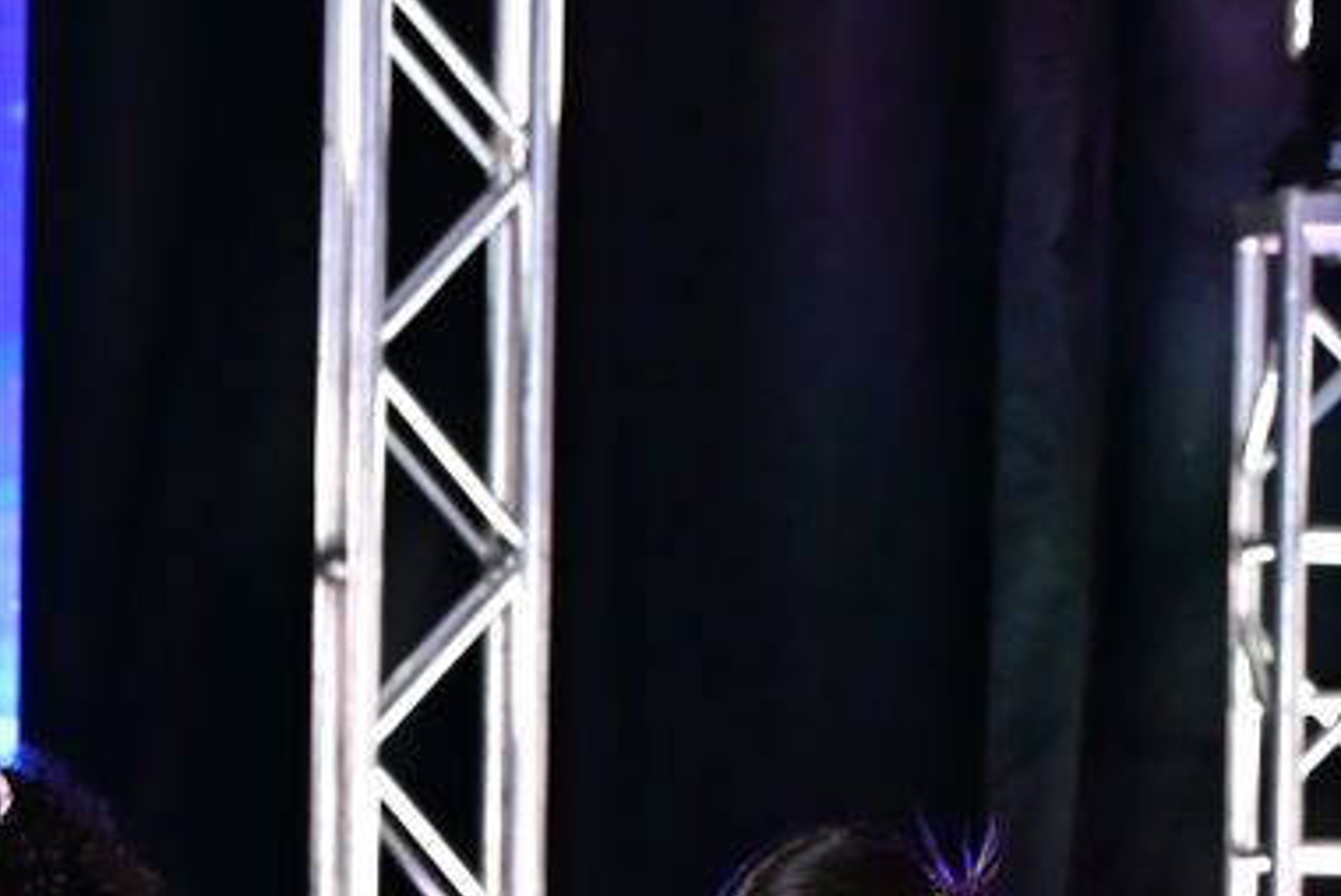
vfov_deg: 4.9
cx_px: -39
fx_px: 10289
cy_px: 1475
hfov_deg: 7.4
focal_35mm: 276
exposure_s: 1/800
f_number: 4
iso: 6400
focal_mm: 70
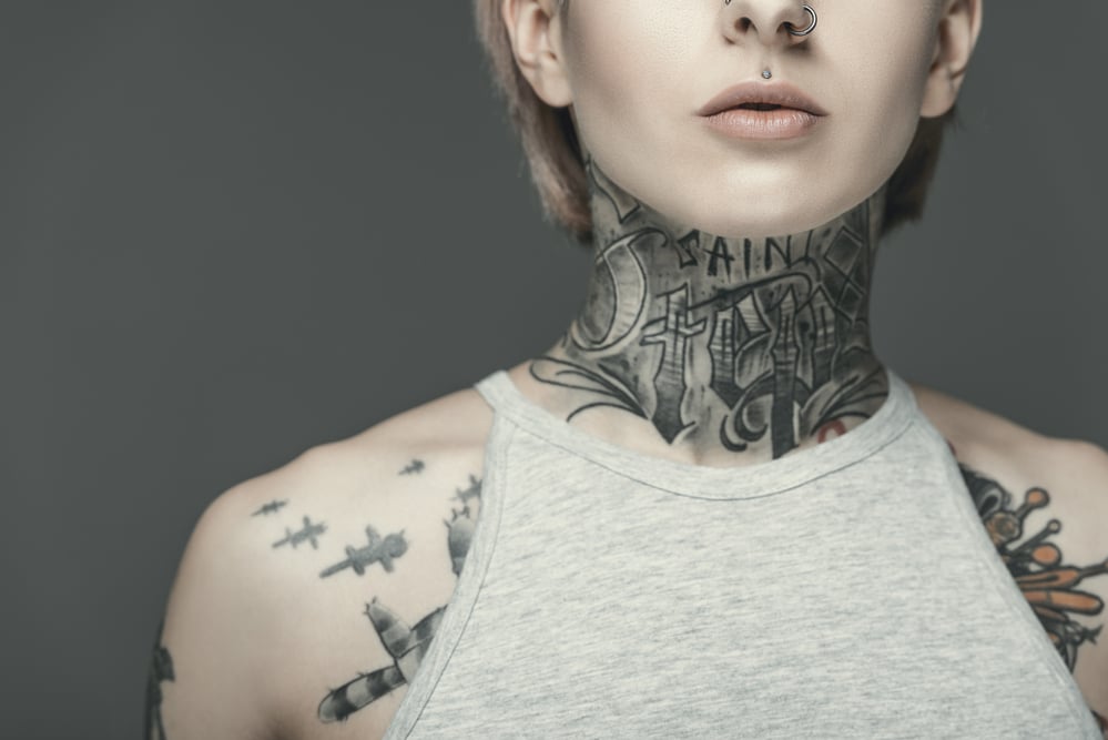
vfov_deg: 8.3
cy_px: 370
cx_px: 554
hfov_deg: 12.4
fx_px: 5080
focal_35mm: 165
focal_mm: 165
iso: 125
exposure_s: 1/200
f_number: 6.3
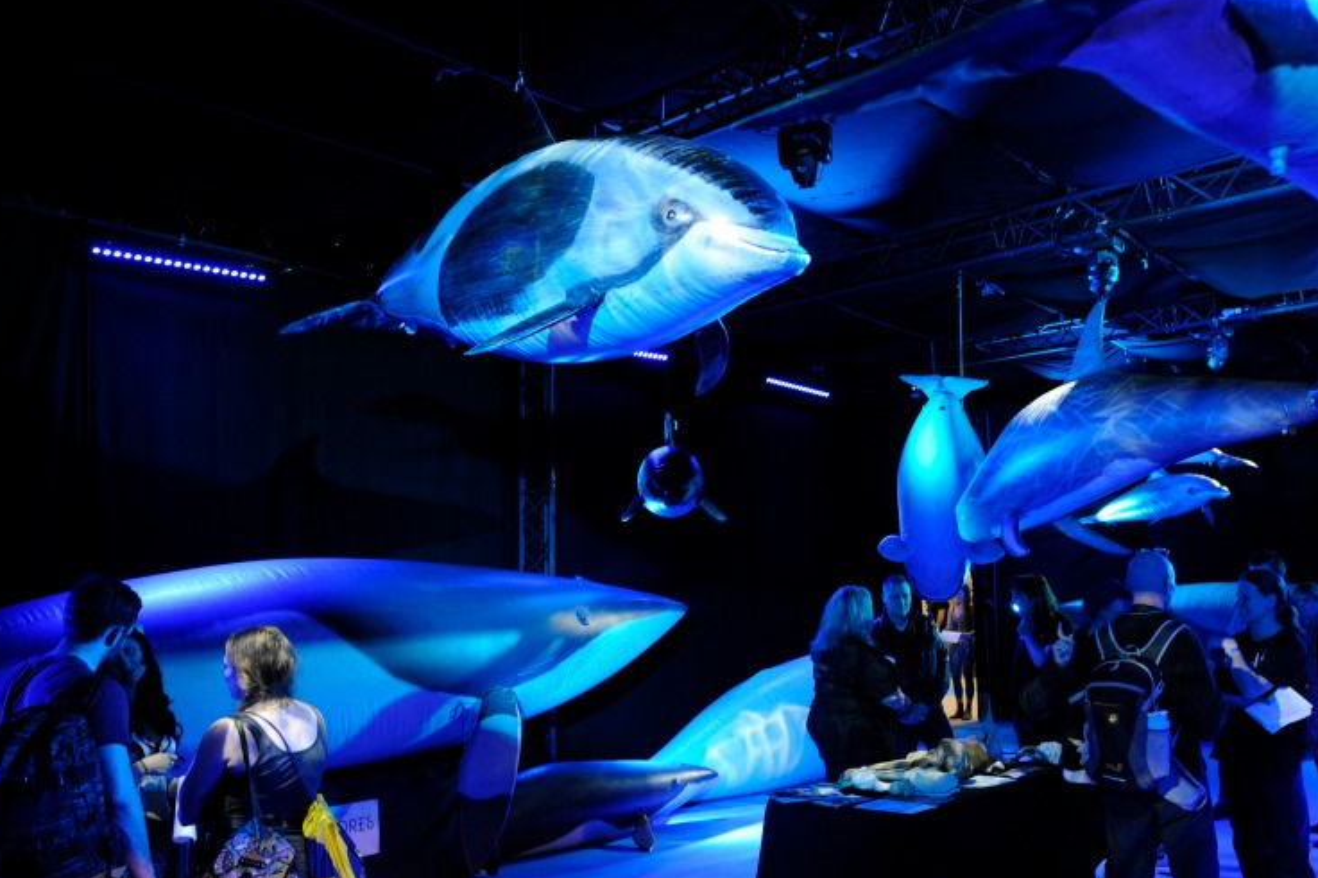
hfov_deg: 61.8
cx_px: 740
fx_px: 1098
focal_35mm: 30
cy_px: 538
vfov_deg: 43.3
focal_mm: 24
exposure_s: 1/50
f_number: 4.5
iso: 2500
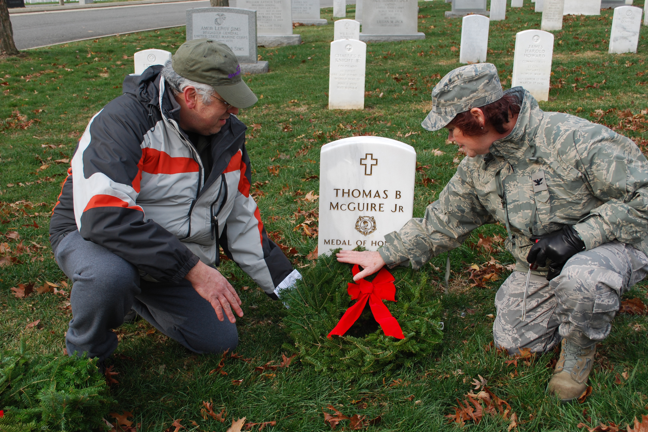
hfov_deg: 48.5
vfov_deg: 33.4
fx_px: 720
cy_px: 215
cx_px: 326
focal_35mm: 40
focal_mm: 26
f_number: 5.6
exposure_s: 1/125
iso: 110
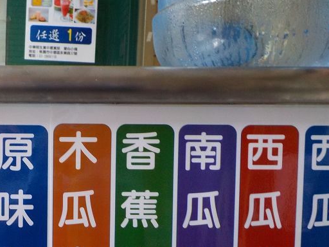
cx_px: 48
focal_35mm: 60
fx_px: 570
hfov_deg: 31.0
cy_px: 205
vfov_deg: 24.0
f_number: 3.3
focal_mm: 4.1
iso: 180
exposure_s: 1/30
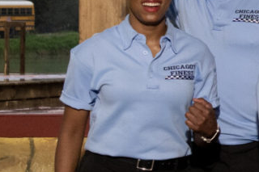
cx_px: 839
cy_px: -34
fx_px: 1841
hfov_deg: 7.0
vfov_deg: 5.3
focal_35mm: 256
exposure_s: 1/160
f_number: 7.1
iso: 1250
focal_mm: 32
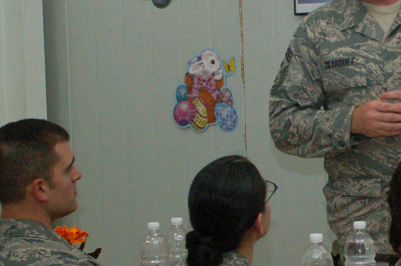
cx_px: 437
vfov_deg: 9.5
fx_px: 1602
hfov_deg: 14.0
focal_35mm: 144
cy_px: 77
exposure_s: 1/60
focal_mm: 34
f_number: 5
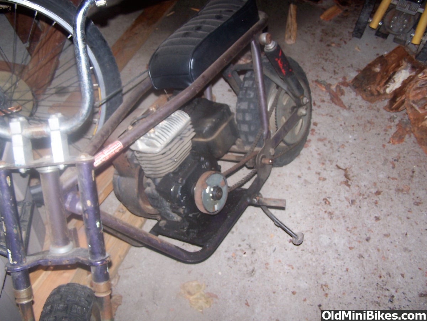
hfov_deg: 49.0
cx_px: 214
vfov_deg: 37.7
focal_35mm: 38
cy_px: 160
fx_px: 469
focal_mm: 6.3
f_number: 2.8
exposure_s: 1/60
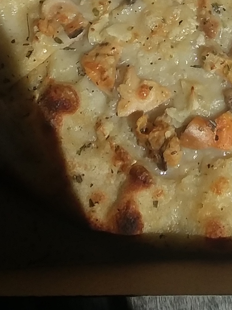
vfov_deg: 20.0
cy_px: -78
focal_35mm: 91
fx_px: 813
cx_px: 233
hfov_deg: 15.9
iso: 40
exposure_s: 1/4121
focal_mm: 2.47
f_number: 1.9
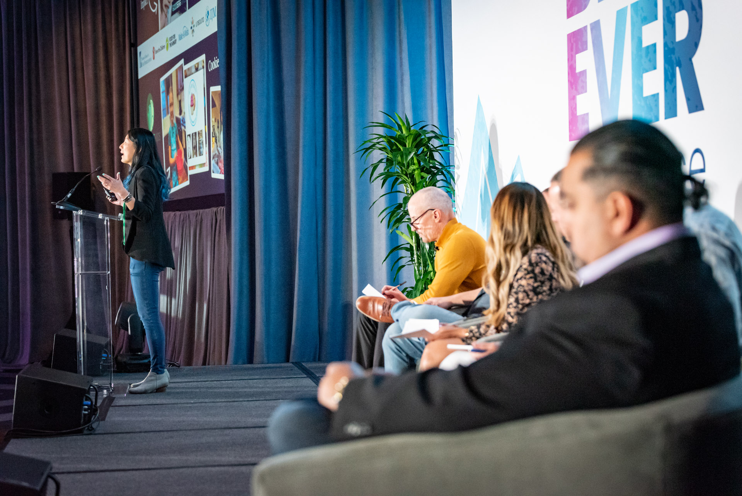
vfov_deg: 19.5
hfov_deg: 28.8
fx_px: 1443
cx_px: 371
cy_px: 248
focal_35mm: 70
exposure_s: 1/320
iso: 8000
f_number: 4
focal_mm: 70
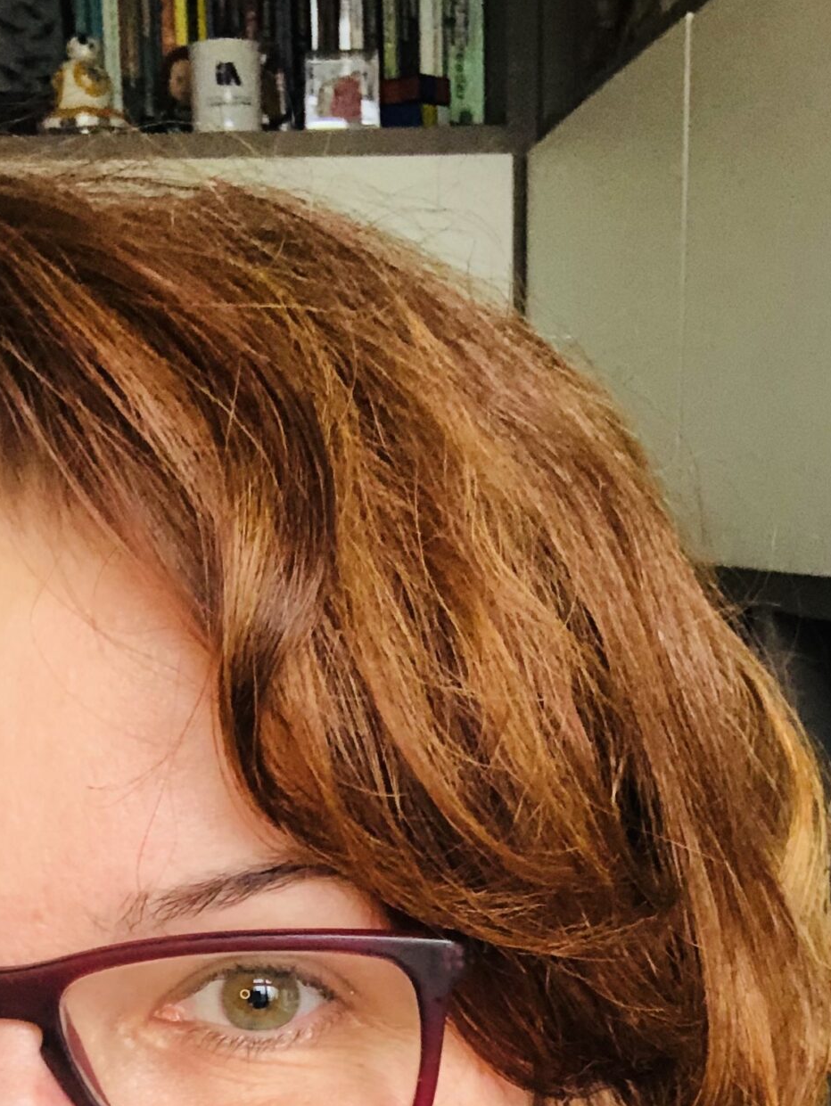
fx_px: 2111
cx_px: 268
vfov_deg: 27.9
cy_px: 1064
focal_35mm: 66
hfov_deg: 22.2
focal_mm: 2.87
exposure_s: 1/59
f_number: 2.2
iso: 160
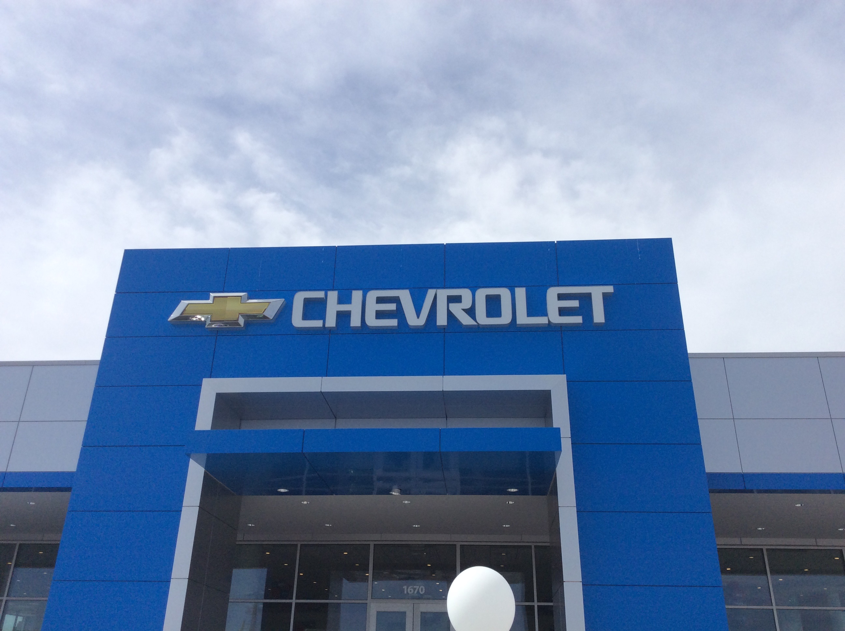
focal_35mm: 32
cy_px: 316
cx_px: 422
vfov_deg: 44.1
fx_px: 780
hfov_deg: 56.9
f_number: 2.4
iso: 32
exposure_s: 1/2203
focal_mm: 3.3
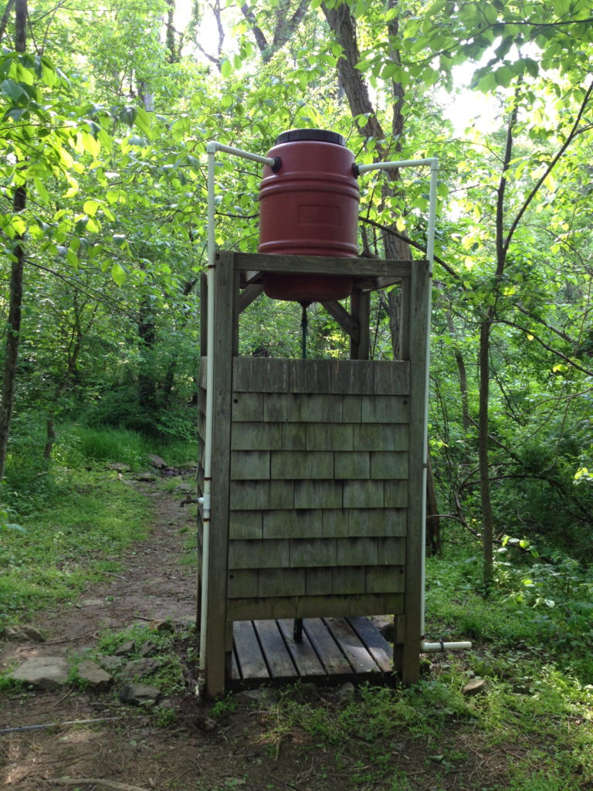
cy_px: 396
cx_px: 296
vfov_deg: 52.6
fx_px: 799
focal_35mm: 35
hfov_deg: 40.7
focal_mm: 4.28
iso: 50
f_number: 2.4
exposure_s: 1/60
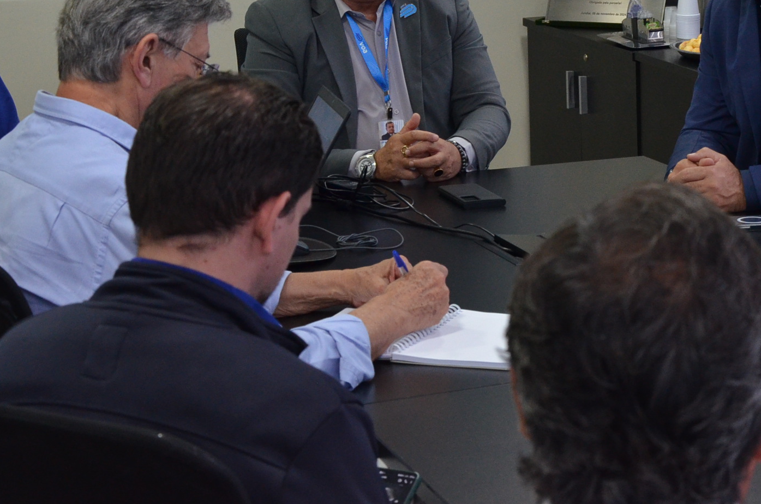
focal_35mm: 106
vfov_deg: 12.8
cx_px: 622
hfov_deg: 19.1
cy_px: 67
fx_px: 2236
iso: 1250
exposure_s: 1/50
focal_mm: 40
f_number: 6.3
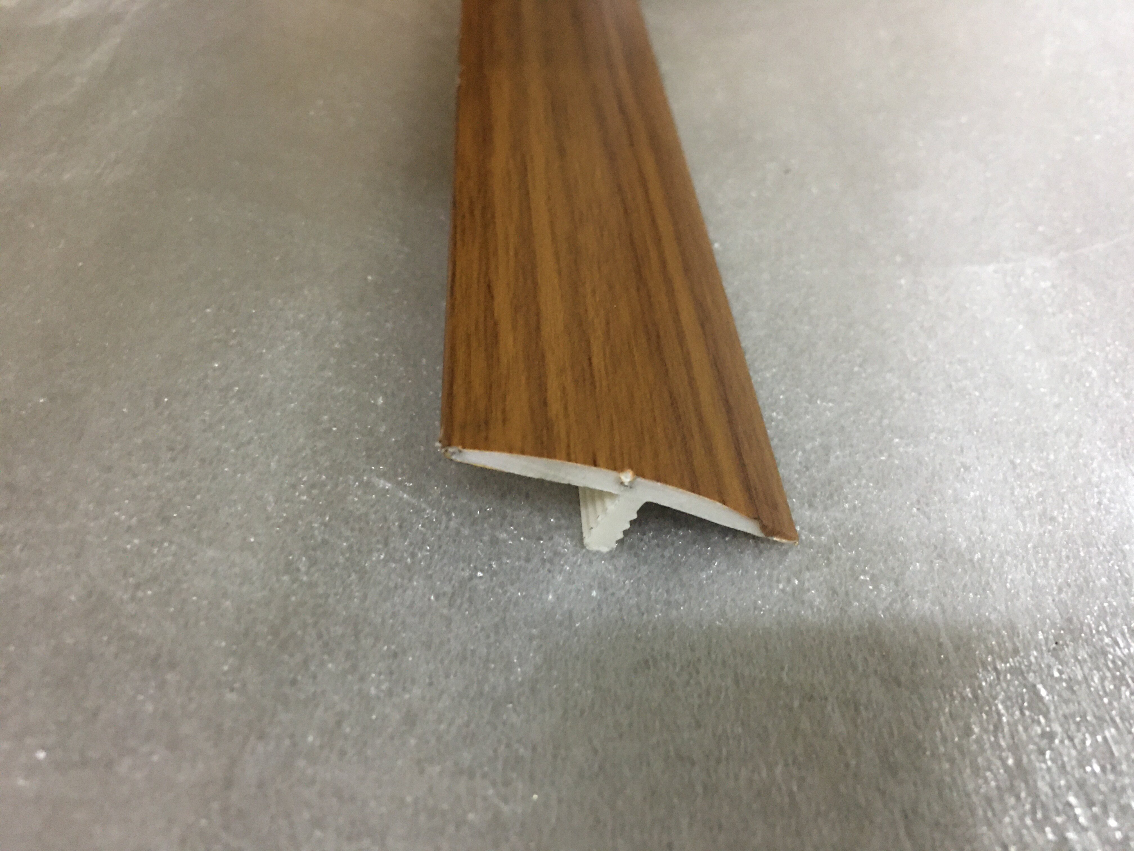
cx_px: 567
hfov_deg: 61.7
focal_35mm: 29
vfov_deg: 48.2
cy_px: 426
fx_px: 950
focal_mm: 4.15
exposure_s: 1/8
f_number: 2.2
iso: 160
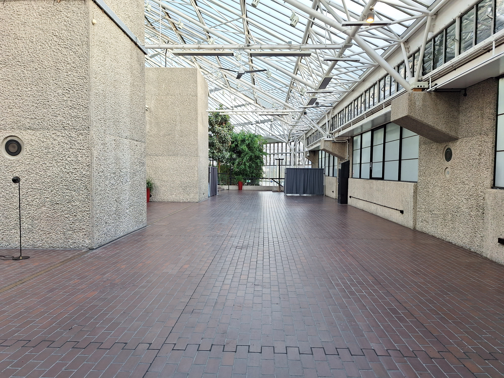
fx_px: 335
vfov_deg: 58.9
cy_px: 189
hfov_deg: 73.9
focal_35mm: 23
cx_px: 252
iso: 40
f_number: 1.8
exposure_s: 1/126
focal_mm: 5.54
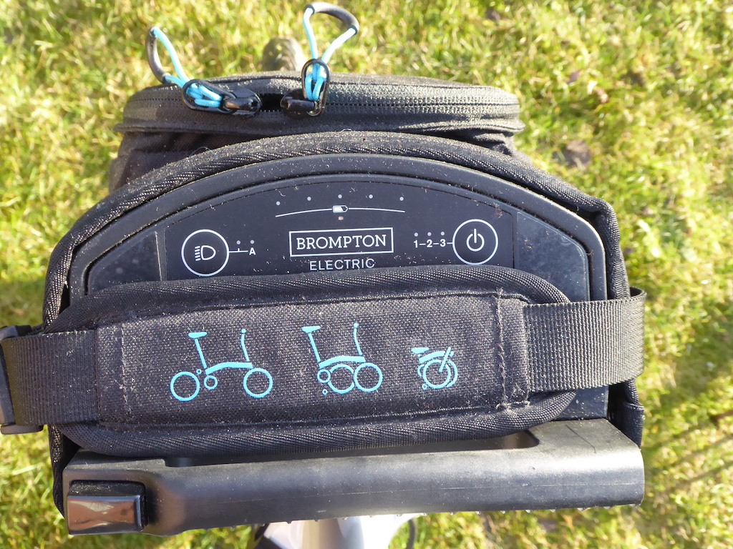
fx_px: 995
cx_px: 366
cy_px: 274
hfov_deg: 40.4
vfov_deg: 30.9
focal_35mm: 47
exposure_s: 1/100
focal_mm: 8.4
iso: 400
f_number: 5
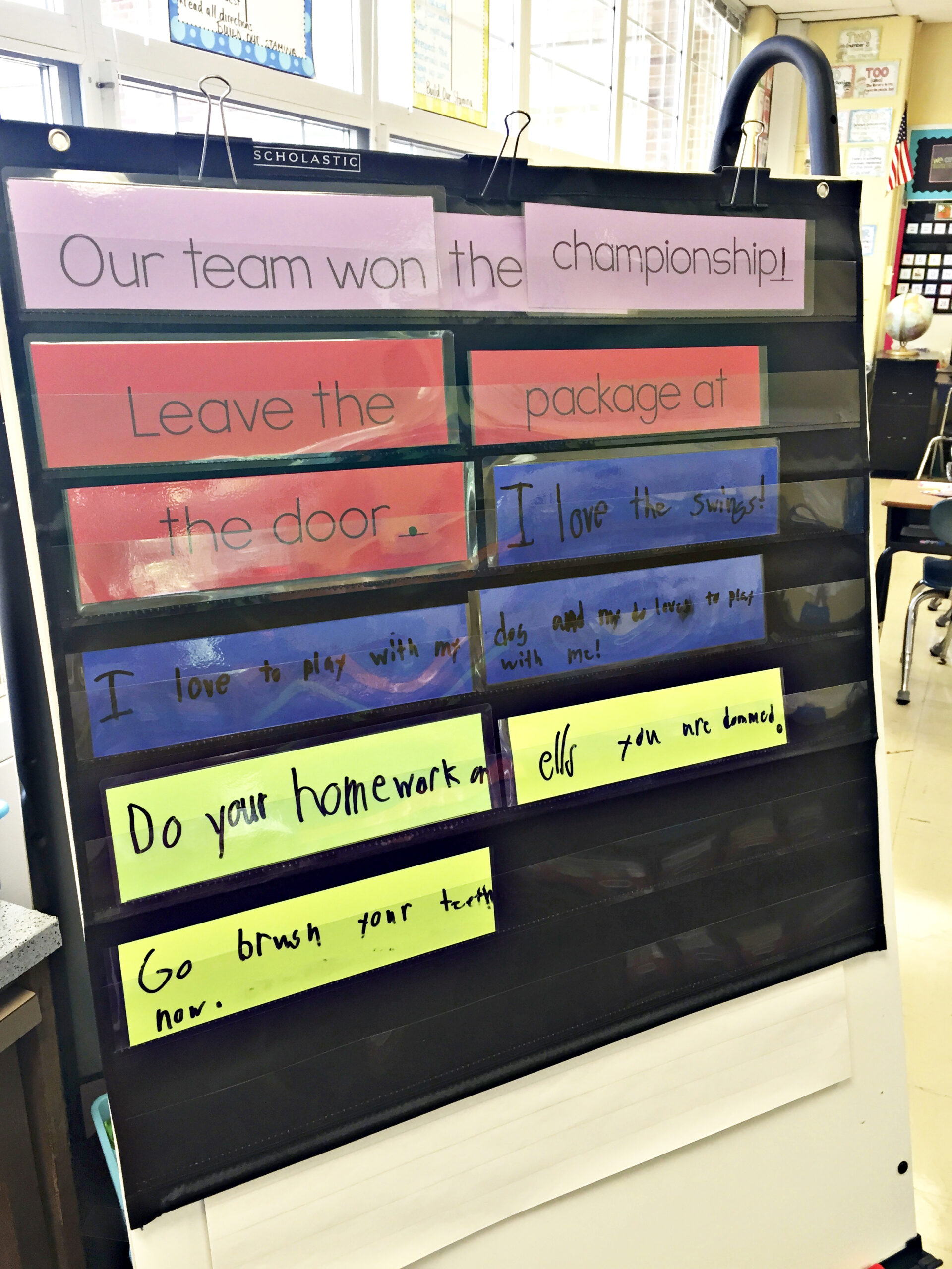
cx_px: 476
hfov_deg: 48.2
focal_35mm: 29
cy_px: 634
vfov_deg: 61.7
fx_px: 1063
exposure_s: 1/30
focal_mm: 4.15
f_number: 2.2
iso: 64
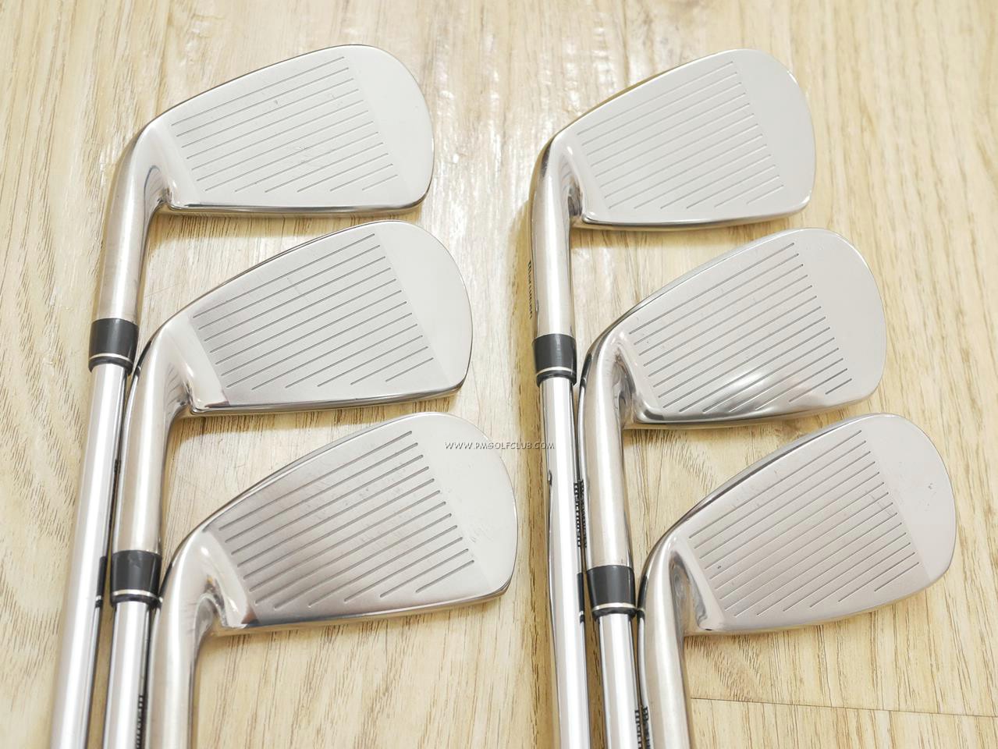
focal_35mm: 50
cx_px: 499
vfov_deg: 29.1
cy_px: 374
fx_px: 1442
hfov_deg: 38.2
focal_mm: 25
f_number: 4.5
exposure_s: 1/40
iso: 1600
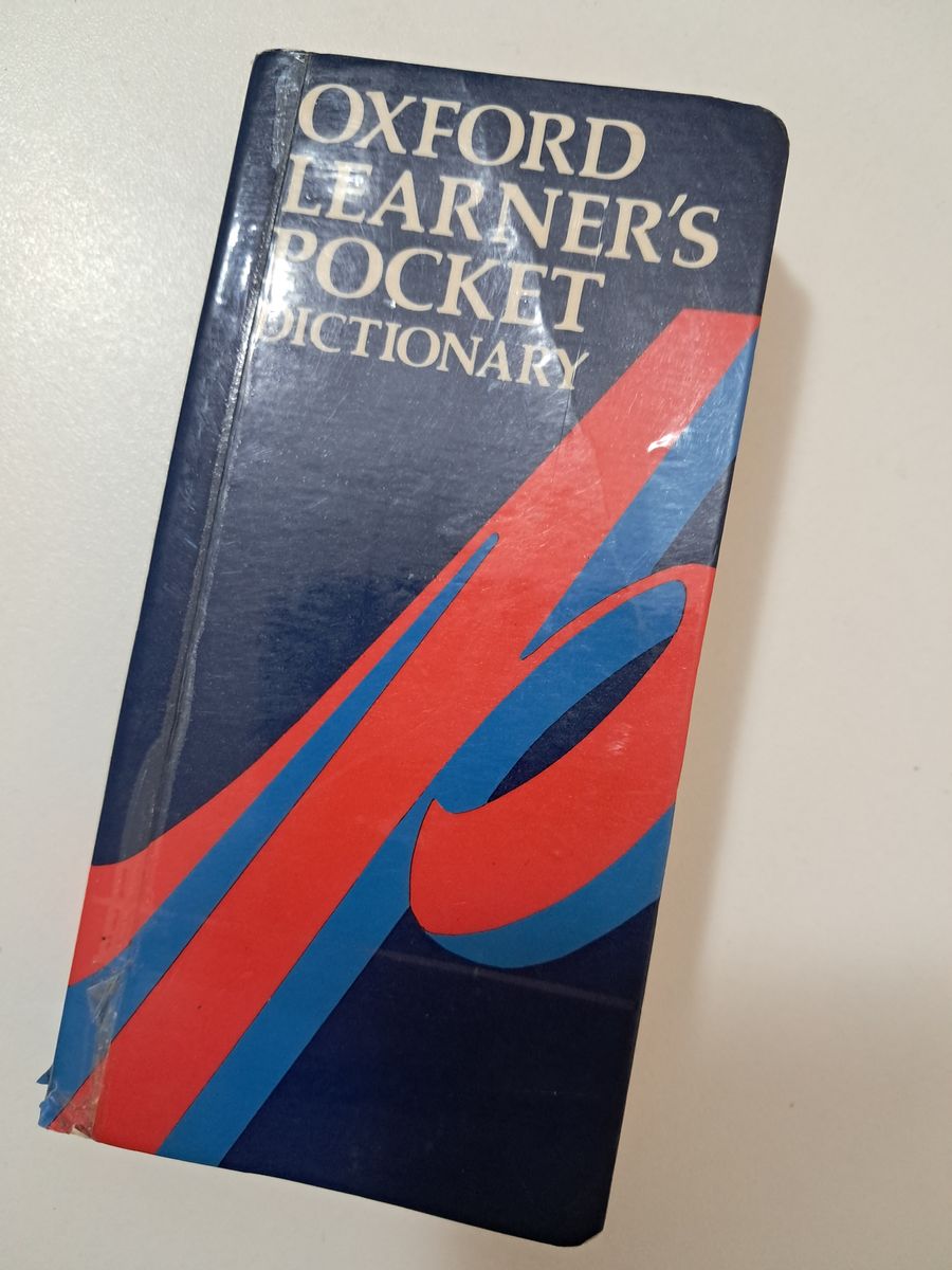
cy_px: 635
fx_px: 990
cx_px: 476
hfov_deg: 51.4
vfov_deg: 65.3
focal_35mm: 27
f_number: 1.8
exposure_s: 1/60
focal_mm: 4
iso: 640
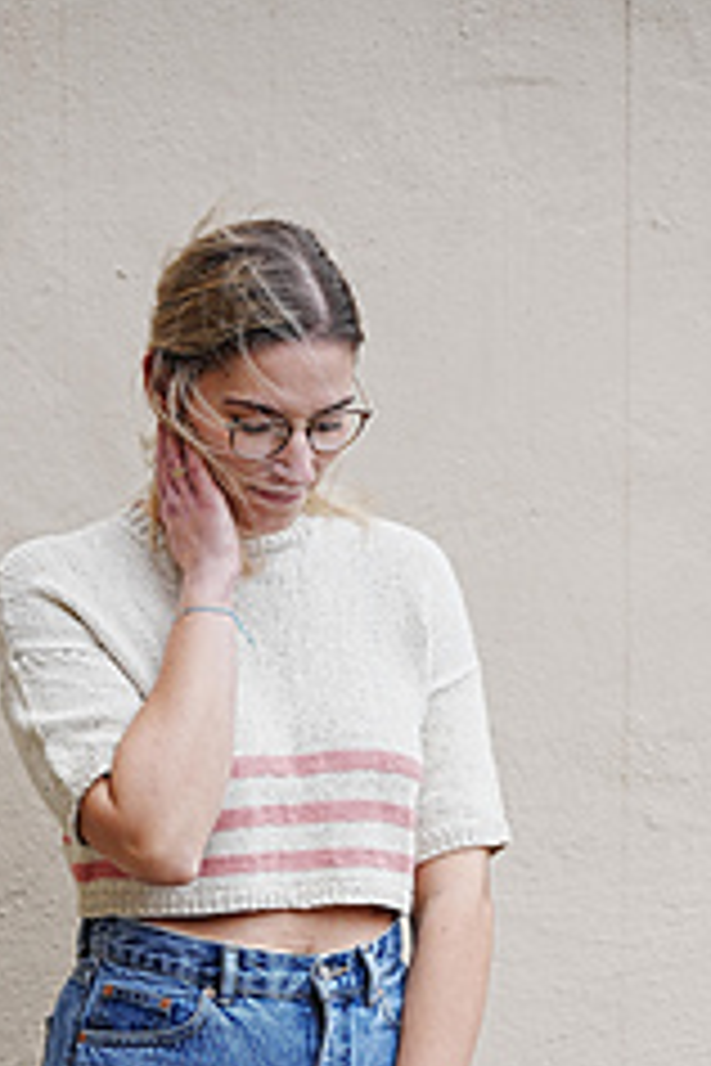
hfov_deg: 7.7
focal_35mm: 179
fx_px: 5302
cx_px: 290
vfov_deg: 11.4
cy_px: 1070
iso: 160
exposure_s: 1/100
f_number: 2.8
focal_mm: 85
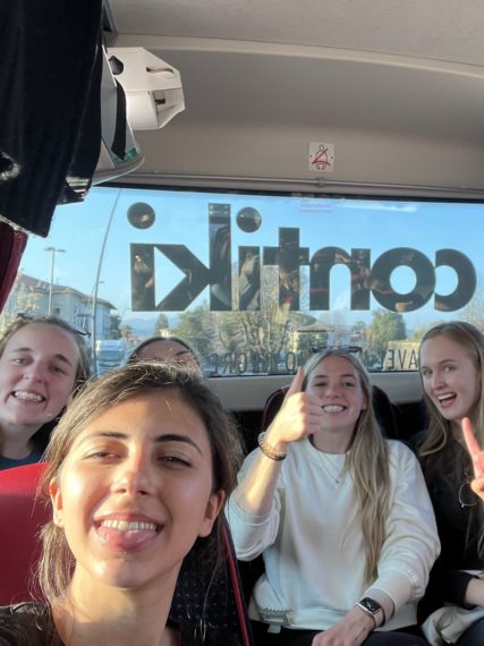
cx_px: 372
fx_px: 578
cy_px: 324
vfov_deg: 58.4
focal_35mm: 31
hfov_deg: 43.7
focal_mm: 2.71
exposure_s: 1/60
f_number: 2.2
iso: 100
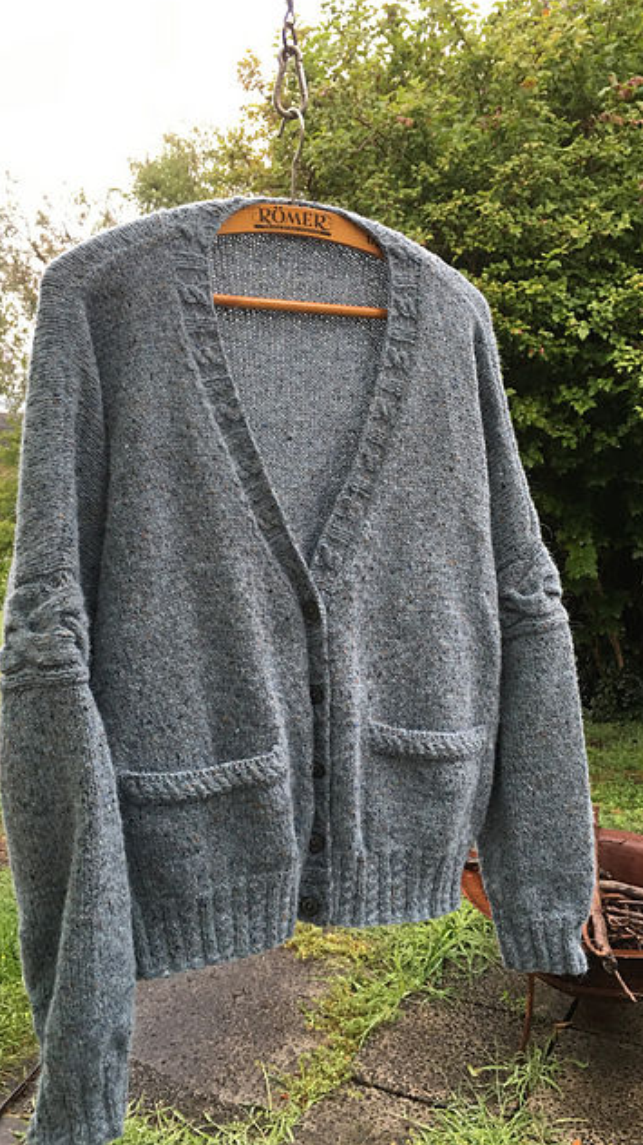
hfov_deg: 36.6
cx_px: 330
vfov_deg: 61.0
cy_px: 567
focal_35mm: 32
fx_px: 971
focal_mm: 4.15
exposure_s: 1/33
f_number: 2.2
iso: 40
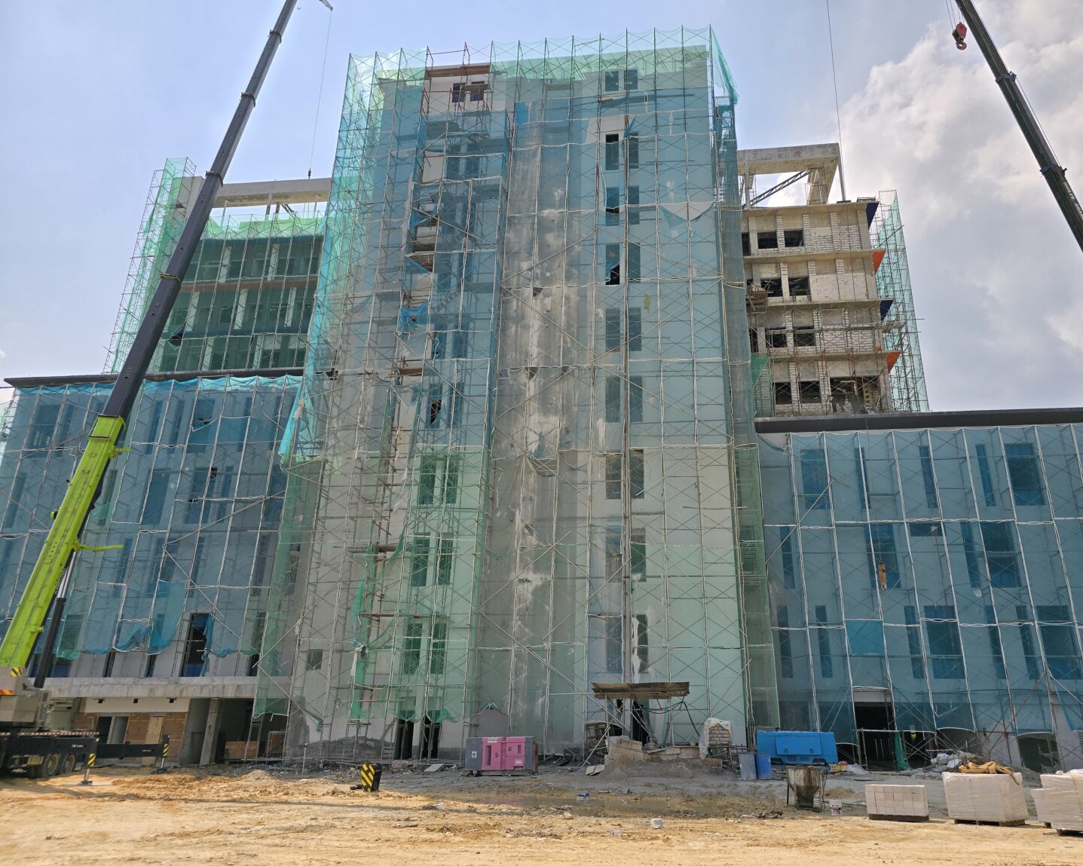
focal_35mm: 24
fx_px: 769
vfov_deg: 58.8
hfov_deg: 70.2
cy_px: 433
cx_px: 578
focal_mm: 6.3
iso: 12
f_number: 1.7
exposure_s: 1/1354
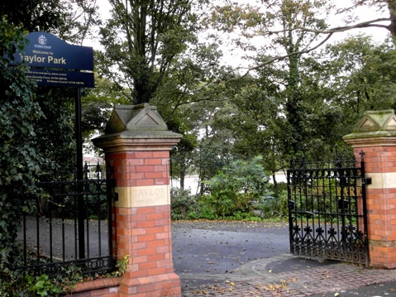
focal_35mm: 54
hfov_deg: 35.5
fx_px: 618
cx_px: 204
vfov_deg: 27.0
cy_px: 143
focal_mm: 9.1
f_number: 4.4
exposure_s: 1/45
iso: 100
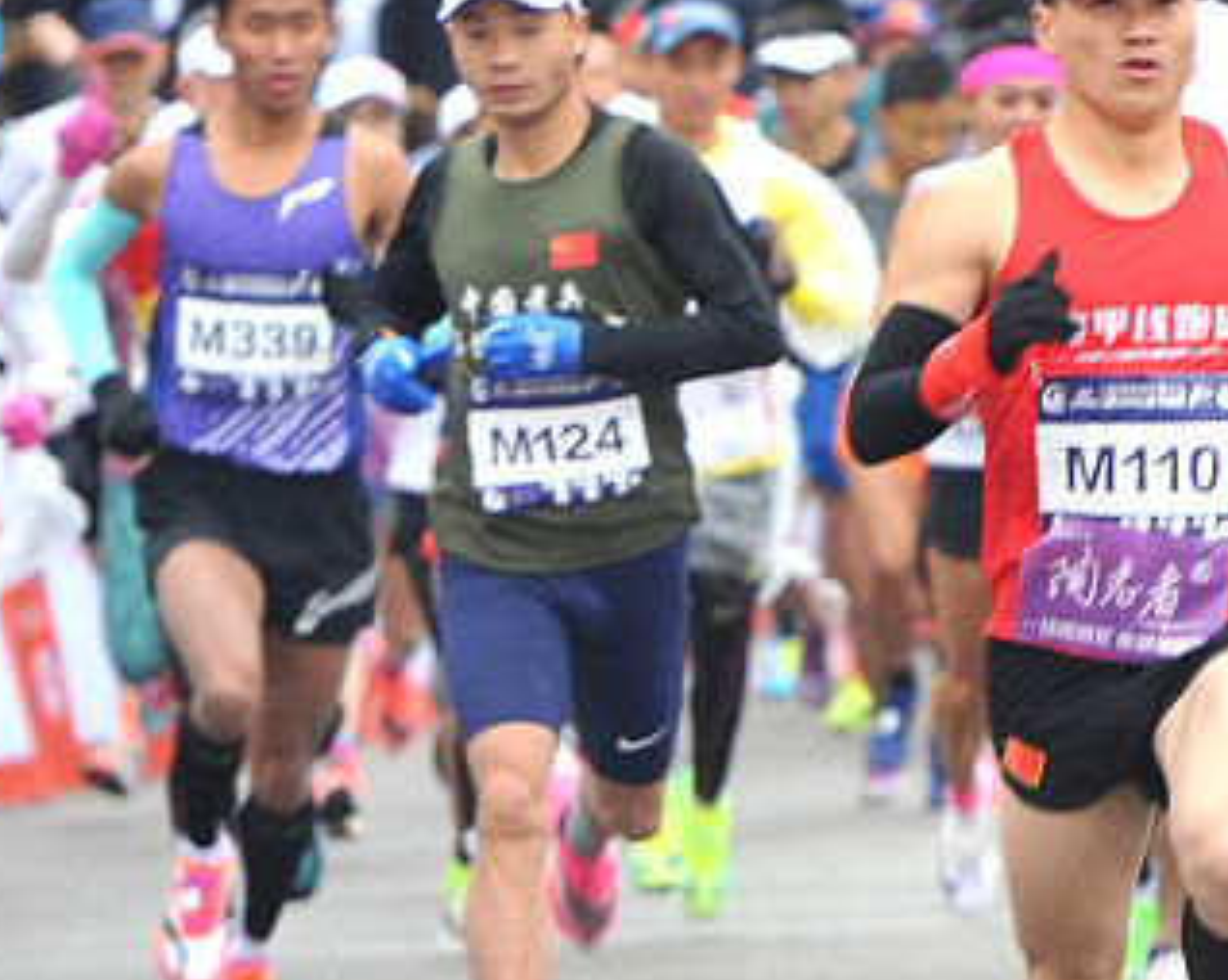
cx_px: 2135
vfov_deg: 2.6
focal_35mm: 604
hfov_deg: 3.2
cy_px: 33
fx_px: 21938
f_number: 3.5
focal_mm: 170
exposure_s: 1/200
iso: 640
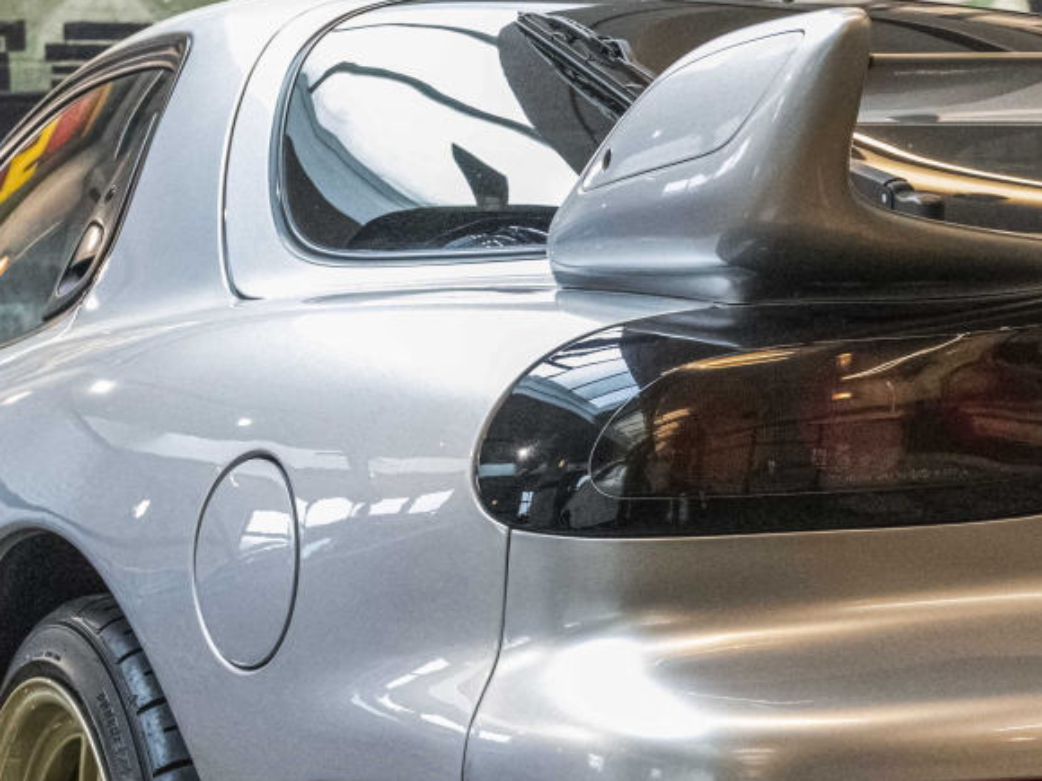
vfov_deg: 11.7
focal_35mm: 126
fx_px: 3793
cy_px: 608
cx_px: 932
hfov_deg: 15.5
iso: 12800
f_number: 7.1
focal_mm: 46
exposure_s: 1/320
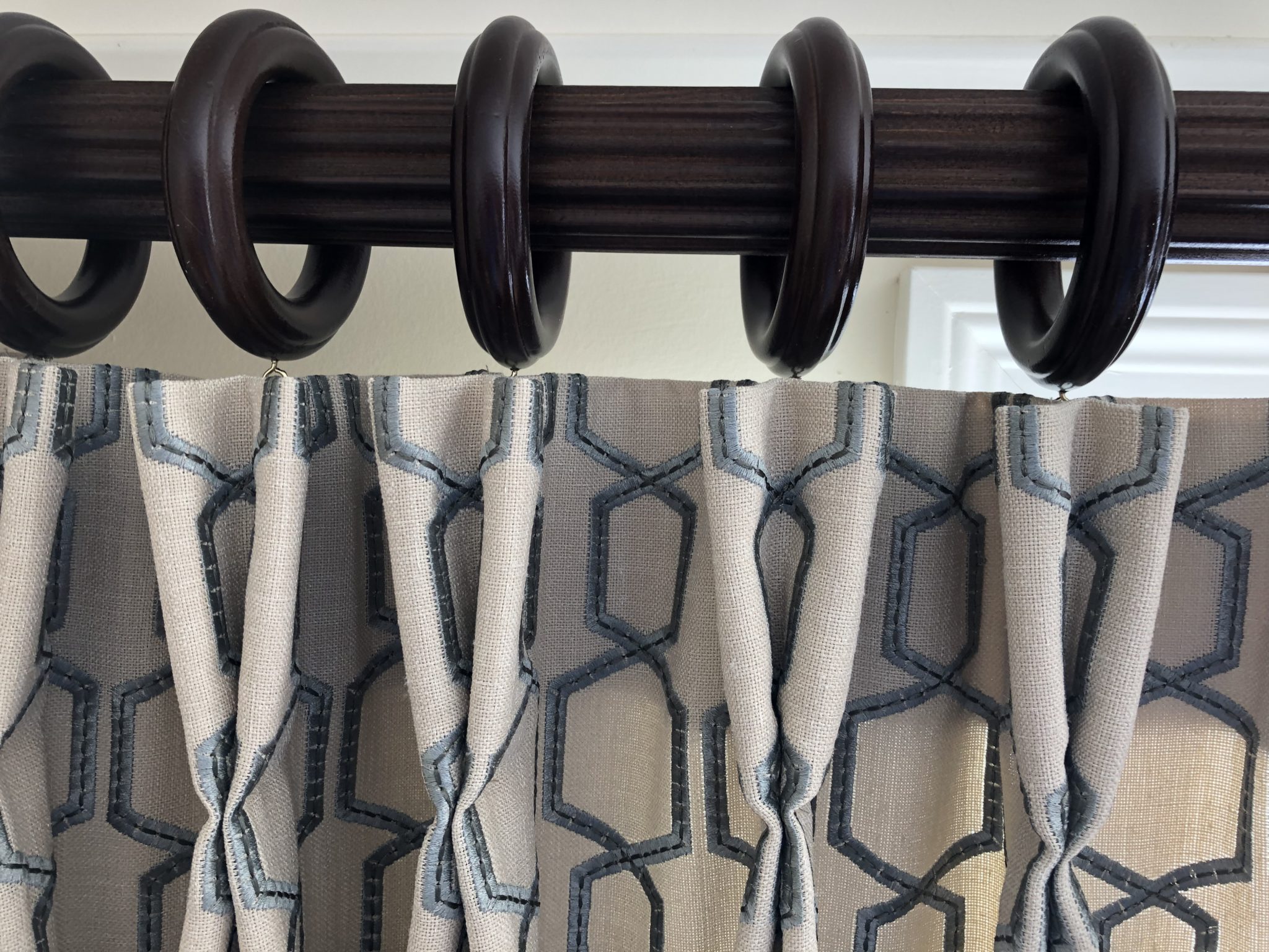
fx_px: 1026
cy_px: 476
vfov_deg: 49.7
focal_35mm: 28
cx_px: 634
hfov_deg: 63.4
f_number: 1.8
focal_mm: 4
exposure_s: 1/120
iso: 64
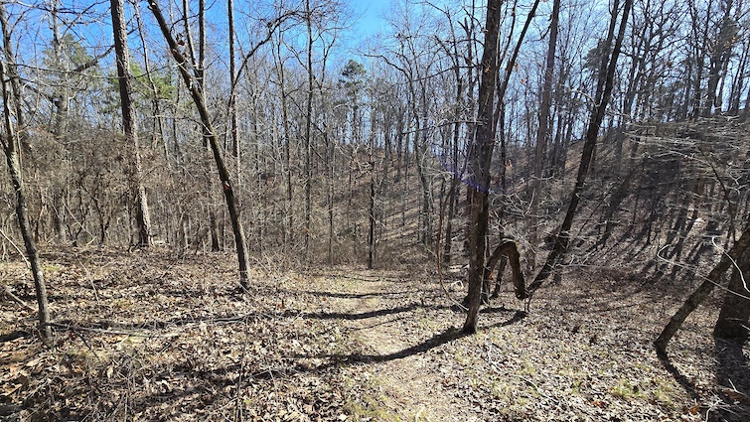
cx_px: 373
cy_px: 261
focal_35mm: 15
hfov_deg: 103.0
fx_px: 298
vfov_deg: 69.5
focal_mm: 2.2
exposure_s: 1/2000
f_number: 2.2
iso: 160
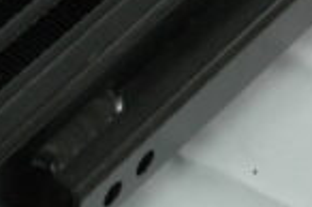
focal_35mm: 359
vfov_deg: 3.8
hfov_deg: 5.7
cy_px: 273
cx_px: -165
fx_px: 3108
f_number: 25
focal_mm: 70
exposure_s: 1/3
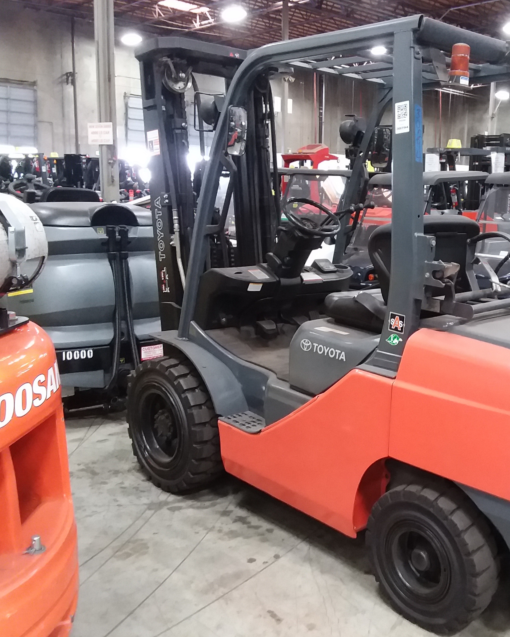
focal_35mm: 36
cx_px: 386
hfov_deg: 40.0
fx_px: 679
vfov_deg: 50.3
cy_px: 322
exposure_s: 1/15
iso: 250
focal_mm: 2.91
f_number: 1.9
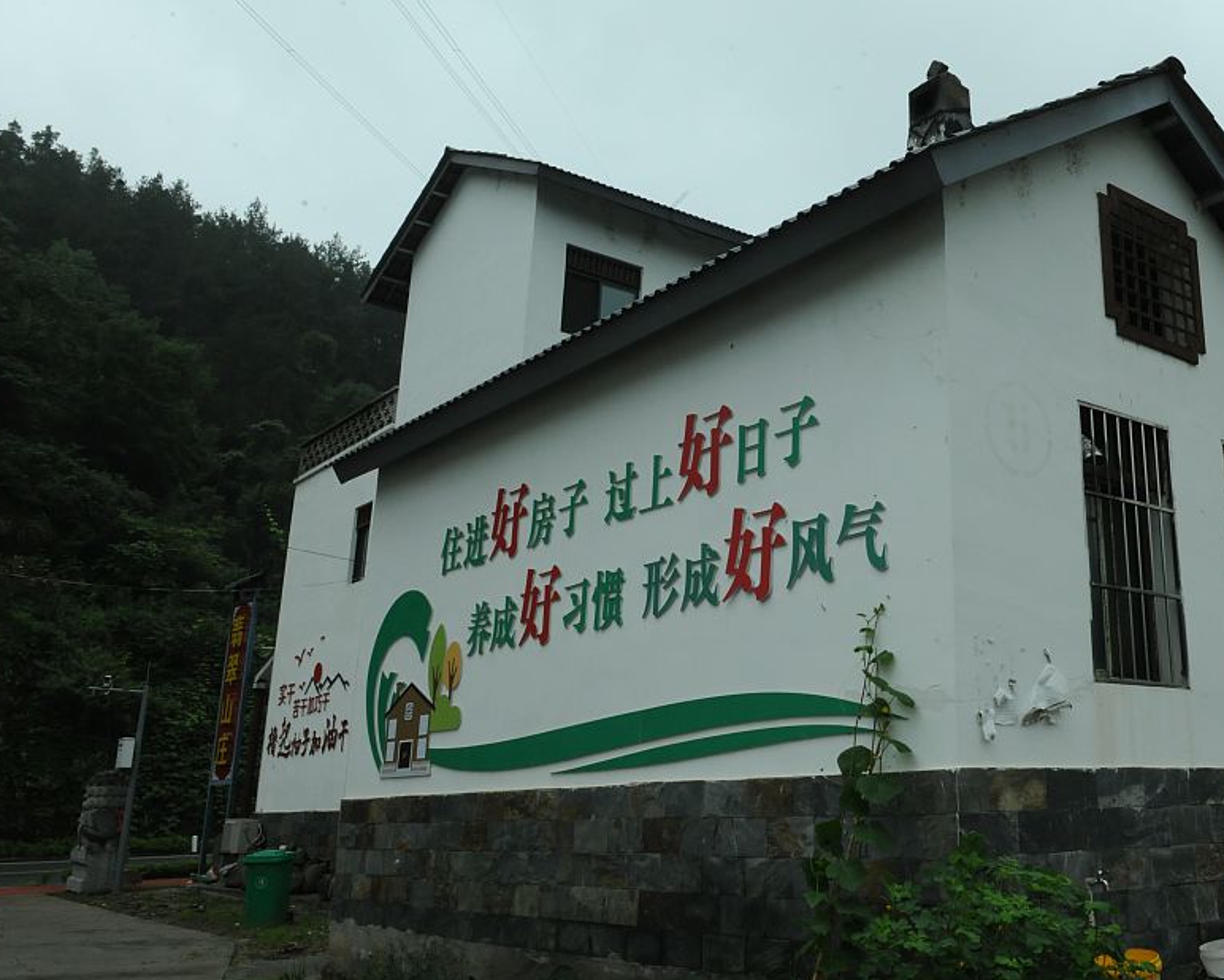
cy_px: 402
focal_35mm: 35
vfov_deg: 42.1
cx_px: 929
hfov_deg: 49.3
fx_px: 1268
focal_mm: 24
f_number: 22
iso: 1250
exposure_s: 1/80
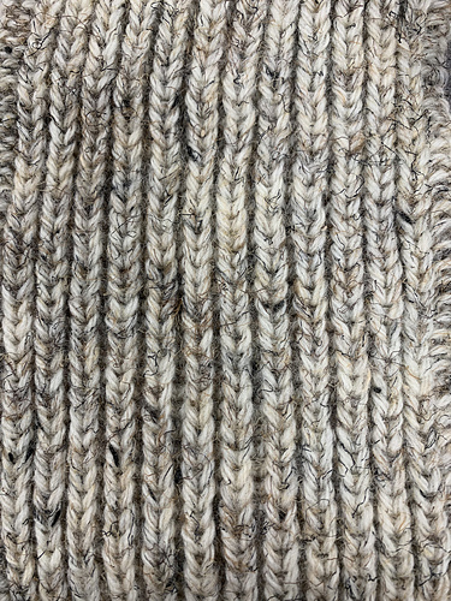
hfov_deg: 53.1
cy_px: 300
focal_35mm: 26
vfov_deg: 67.3
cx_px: 226
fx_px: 452
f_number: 1.8
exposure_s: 1/60
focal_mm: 4.25
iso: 80
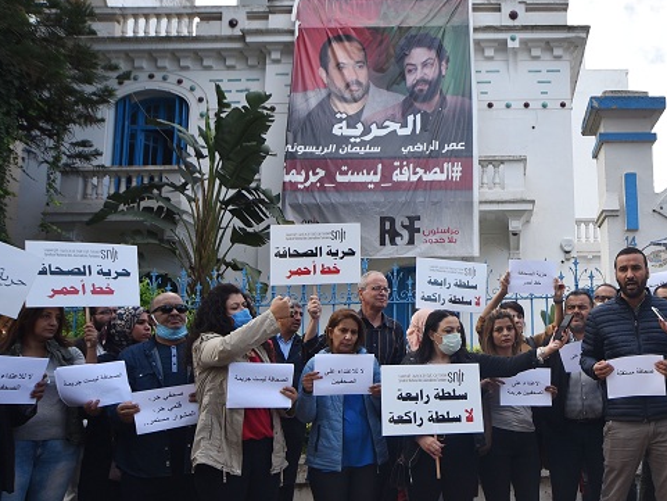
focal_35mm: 36
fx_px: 694
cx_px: 512
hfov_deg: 49.0
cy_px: 287
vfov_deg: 39.6
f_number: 5.6
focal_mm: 18
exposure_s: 1/250
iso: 200
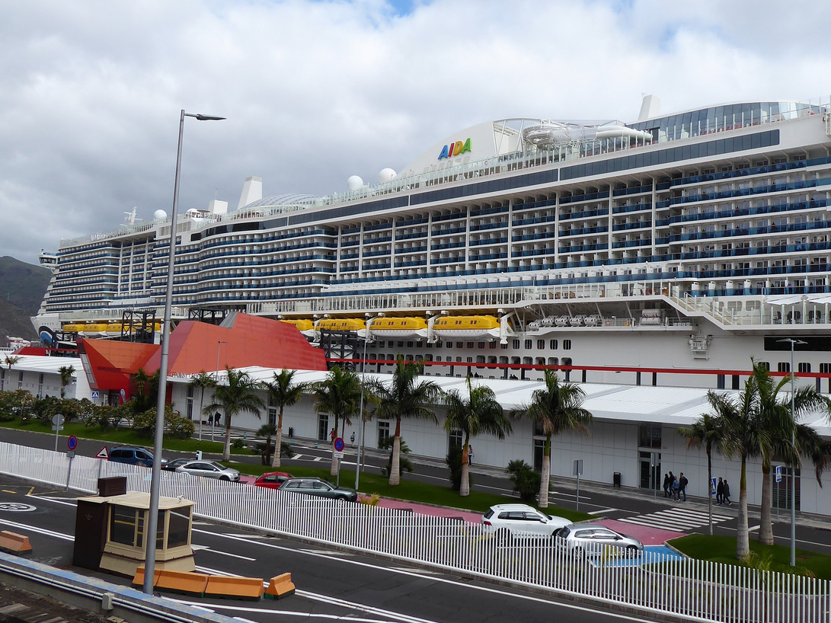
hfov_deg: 55.0
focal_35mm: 33
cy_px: 299
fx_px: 792
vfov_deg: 42.9
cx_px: 499
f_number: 3.3
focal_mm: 4.3
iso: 80
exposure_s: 1/800
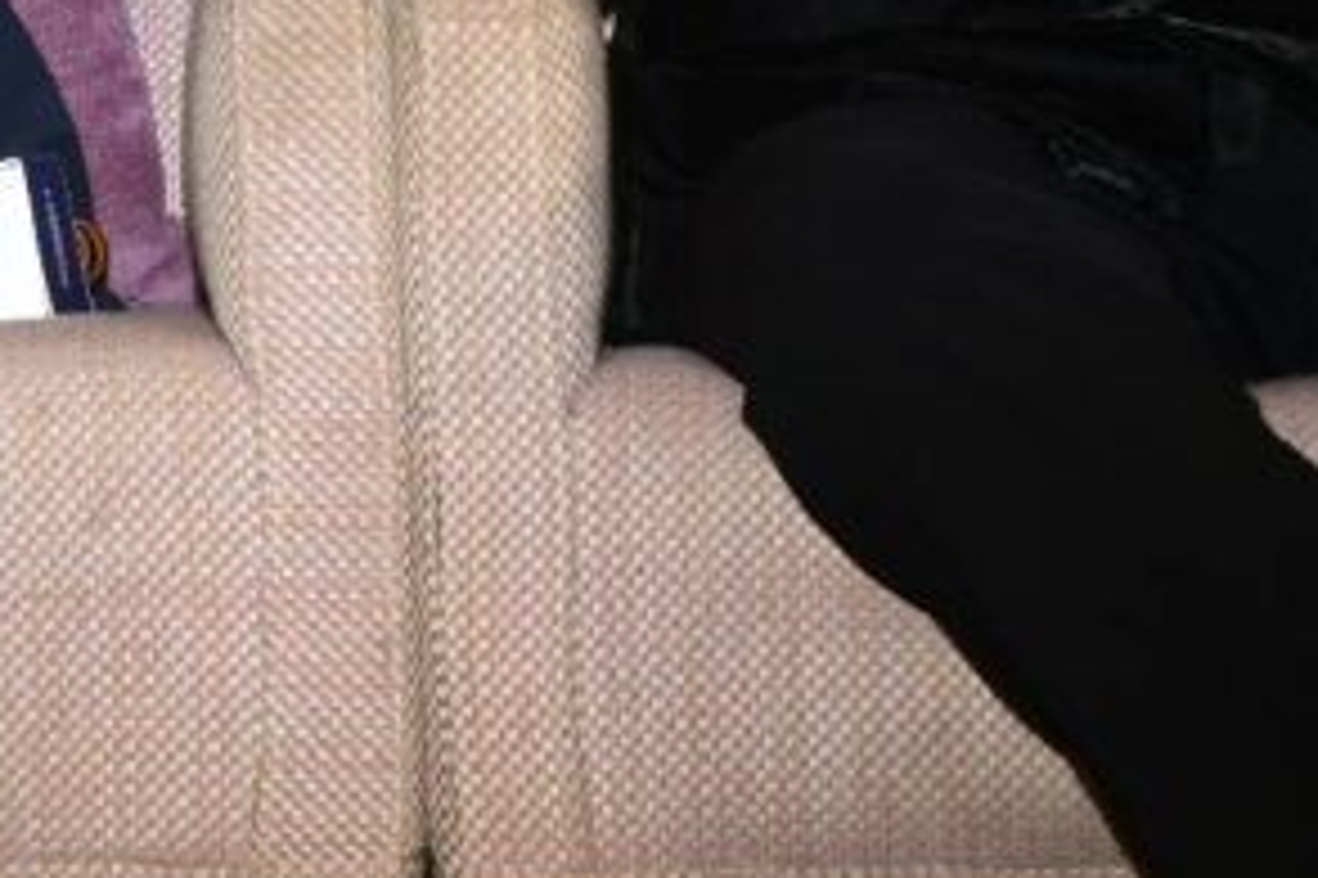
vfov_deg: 3.5
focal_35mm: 392
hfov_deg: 5.2
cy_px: -502
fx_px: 14343
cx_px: -468
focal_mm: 112
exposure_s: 1/125
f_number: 6.3
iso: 500
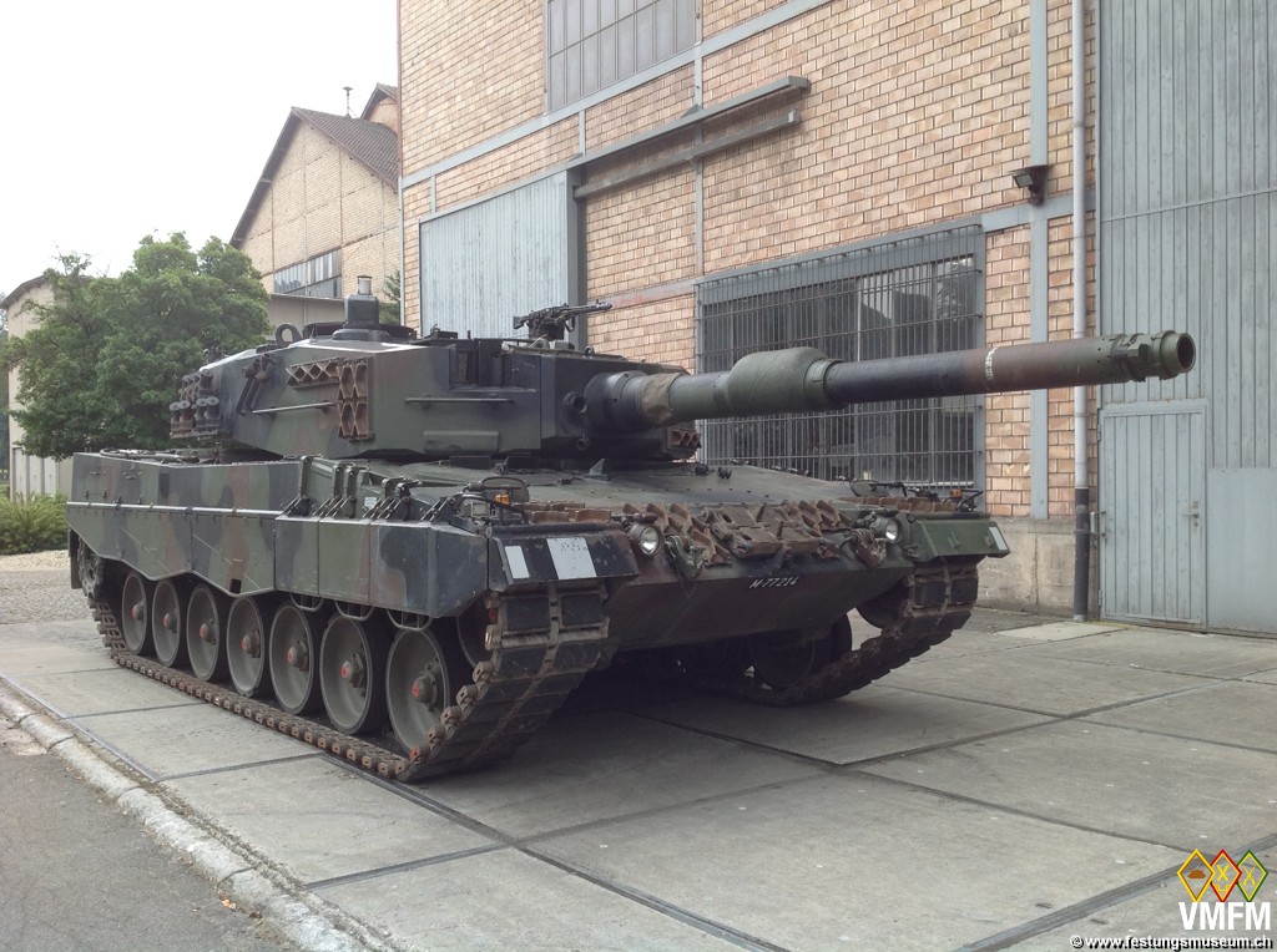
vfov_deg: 40.6
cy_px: 476
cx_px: 638
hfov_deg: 52.7
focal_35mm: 35
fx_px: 1289
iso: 50
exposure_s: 1/438
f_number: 2.4
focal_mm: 4.28
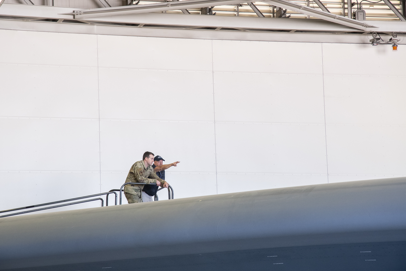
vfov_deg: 11.4
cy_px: 136
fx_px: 1353
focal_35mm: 120
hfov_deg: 17.1
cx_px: 203
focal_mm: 80
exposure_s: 1/100
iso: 2000
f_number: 6.3
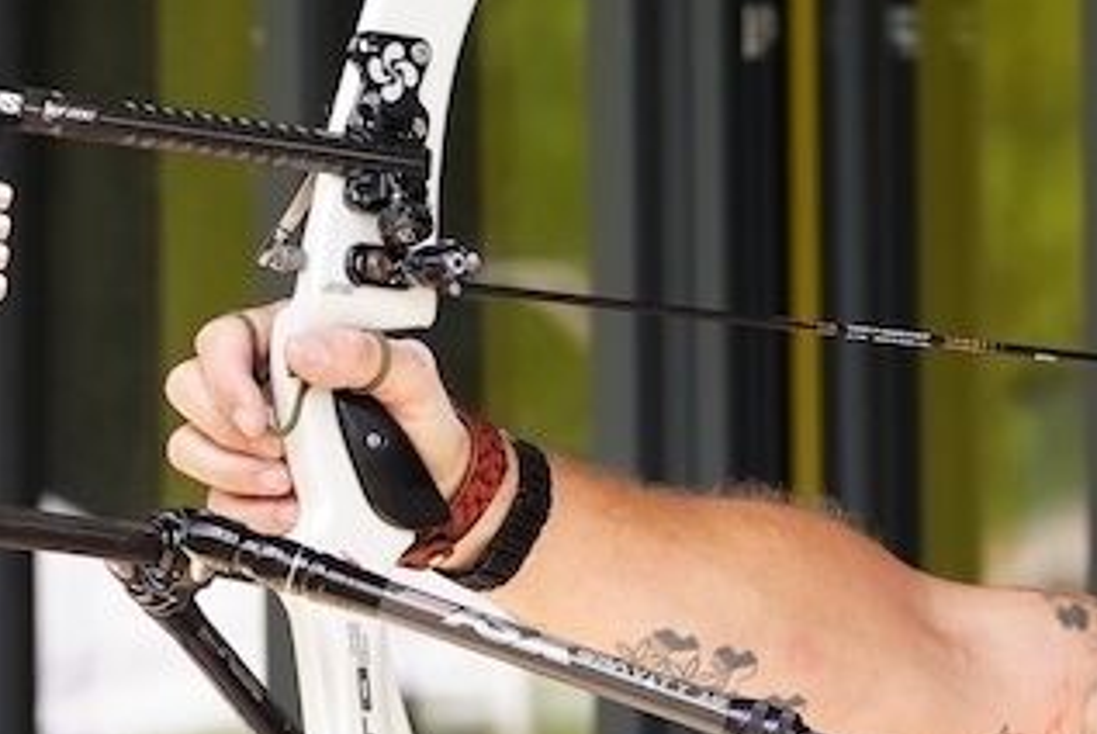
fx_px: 22722
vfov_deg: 1.8
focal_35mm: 745
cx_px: 851
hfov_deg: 2.8
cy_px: 319
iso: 500
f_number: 6.3
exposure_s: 1/500
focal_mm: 197
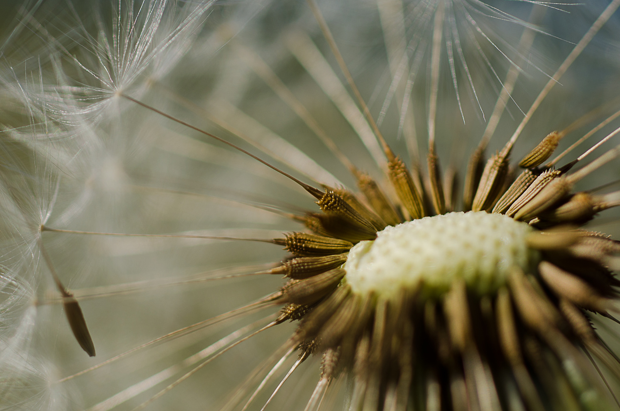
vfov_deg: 14.6
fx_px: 1598
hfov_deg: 21.9
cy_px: 192
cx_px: 255
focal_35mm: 93
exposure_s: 1/1600
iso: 100
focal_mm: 50
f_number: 4.5
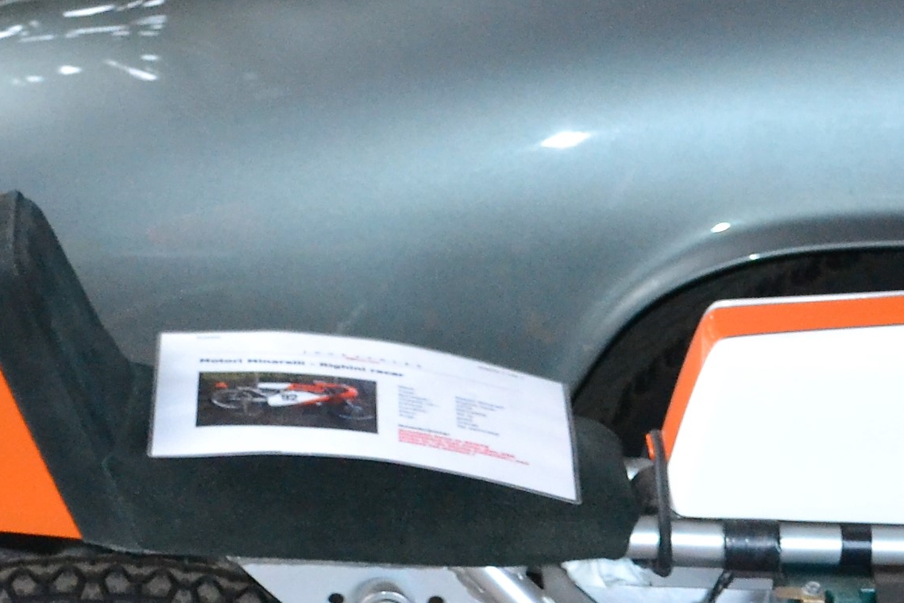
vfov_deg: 8.0
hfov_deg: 11.8
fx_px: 4269
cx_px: 1123
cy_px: 736
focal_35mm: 170
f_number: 4.5
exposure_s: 1/60
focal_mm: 28
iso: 1800
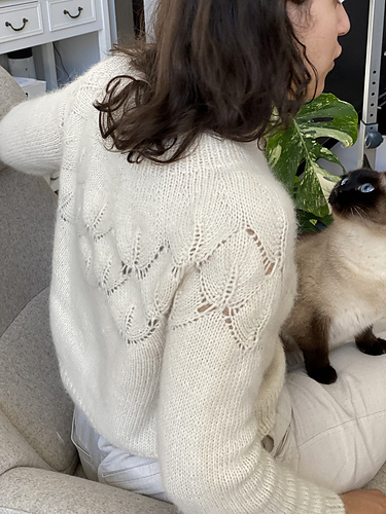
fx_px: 773
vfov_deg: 36.8
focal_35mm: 52
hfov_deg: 28.0
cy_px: 257
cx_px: 193
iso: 100
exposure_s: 1/122
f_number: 2
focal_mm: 6
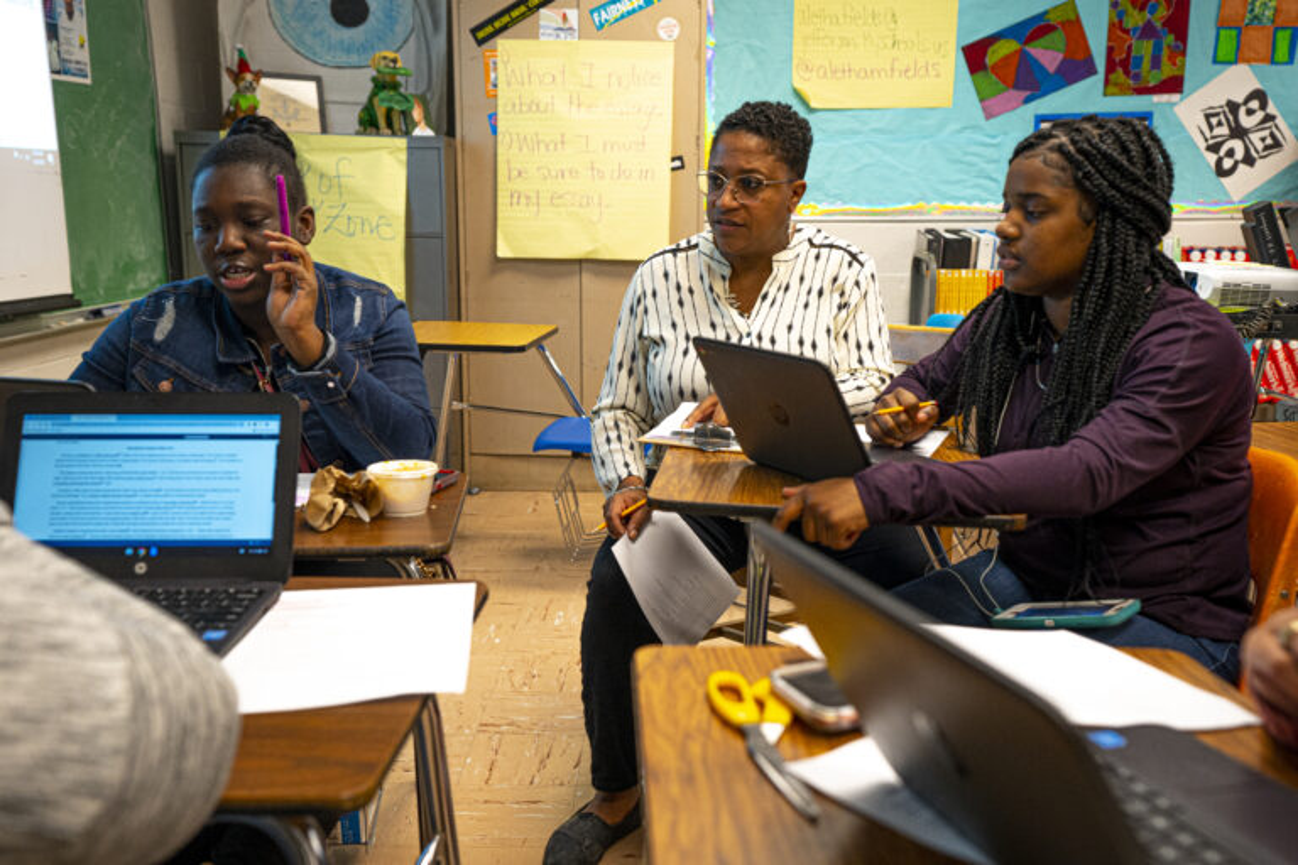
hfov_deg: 54.4
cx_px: 649
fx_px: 1262
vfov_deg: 37.9
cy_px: 432
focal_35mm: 35
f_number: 3.5
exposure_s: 1/160
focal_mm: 35
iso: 800
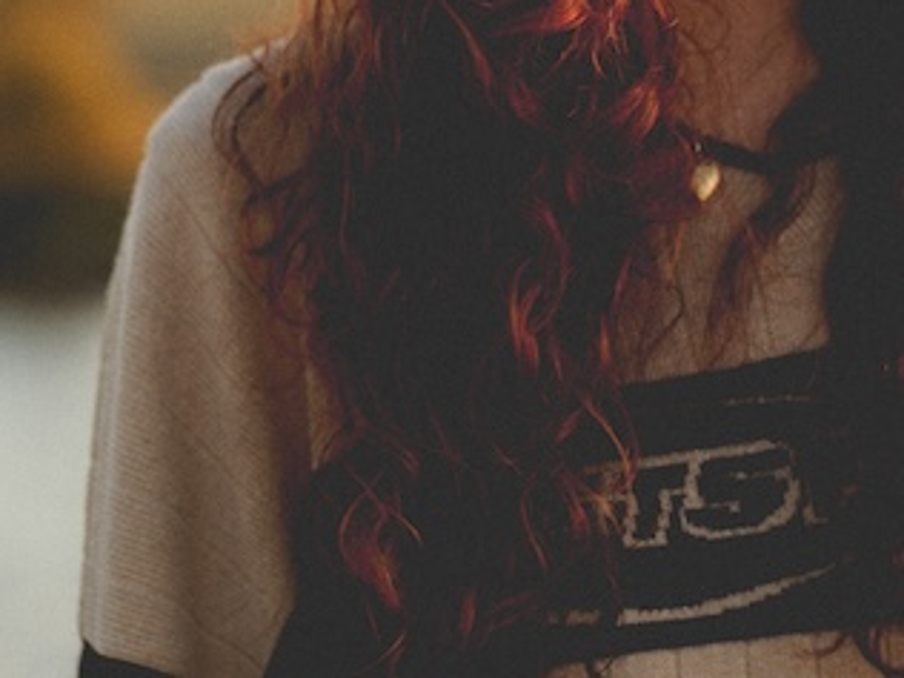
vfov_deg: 8.9
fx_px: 4361
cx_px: 378
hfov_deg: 11.8
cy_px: 89
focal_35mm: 167
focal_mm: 55
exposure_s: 1/400
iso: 250
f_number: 2.2
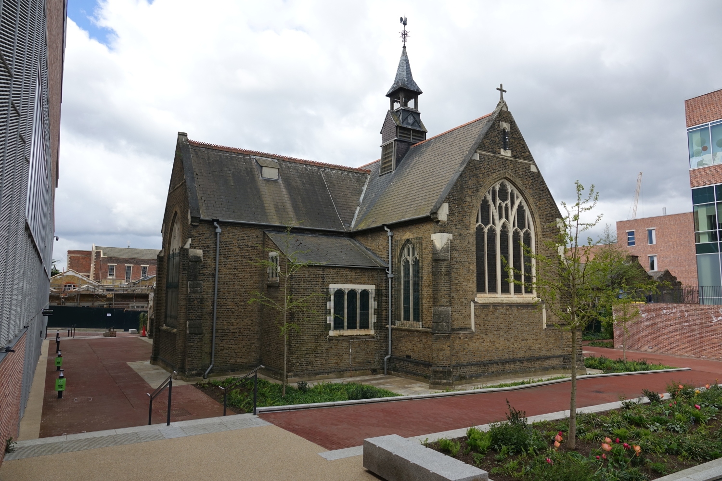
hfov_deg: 73.7
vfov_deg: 53.1
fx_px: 481
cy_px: 240
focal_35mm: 24
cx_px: 361
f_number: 4
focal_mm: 8.8
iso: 100
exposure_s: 1/500
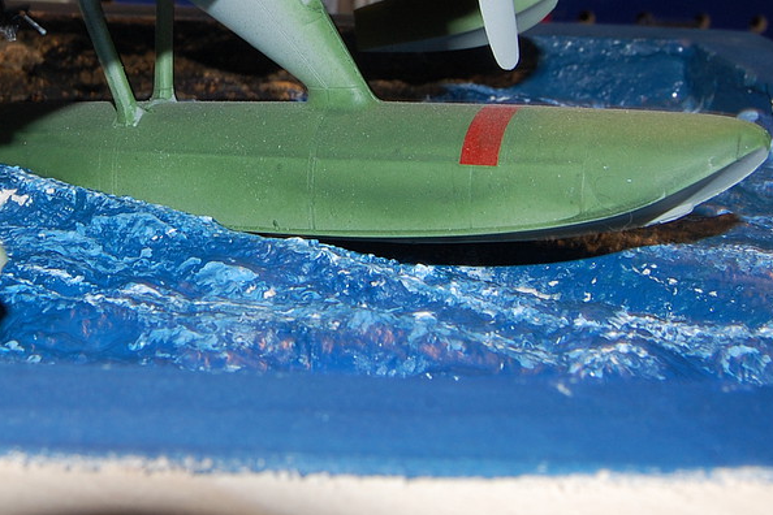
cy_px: 12
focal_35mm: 84
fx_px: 1804
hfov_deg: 23.7
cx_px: 121
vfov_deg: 16.0
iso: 200
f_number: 14
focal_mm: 26
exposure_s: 1/13
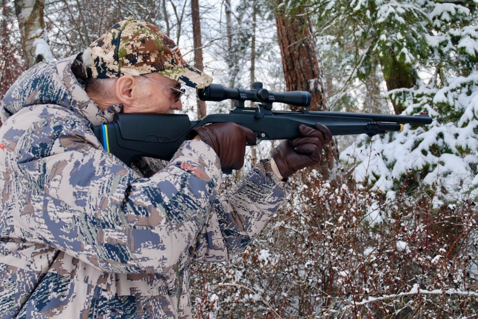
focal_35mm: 44
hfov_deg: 45.0
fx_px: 578
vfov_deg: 30.8
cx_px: 239
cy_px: 160
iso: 200
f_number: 5
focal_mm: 29
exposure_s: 1/100
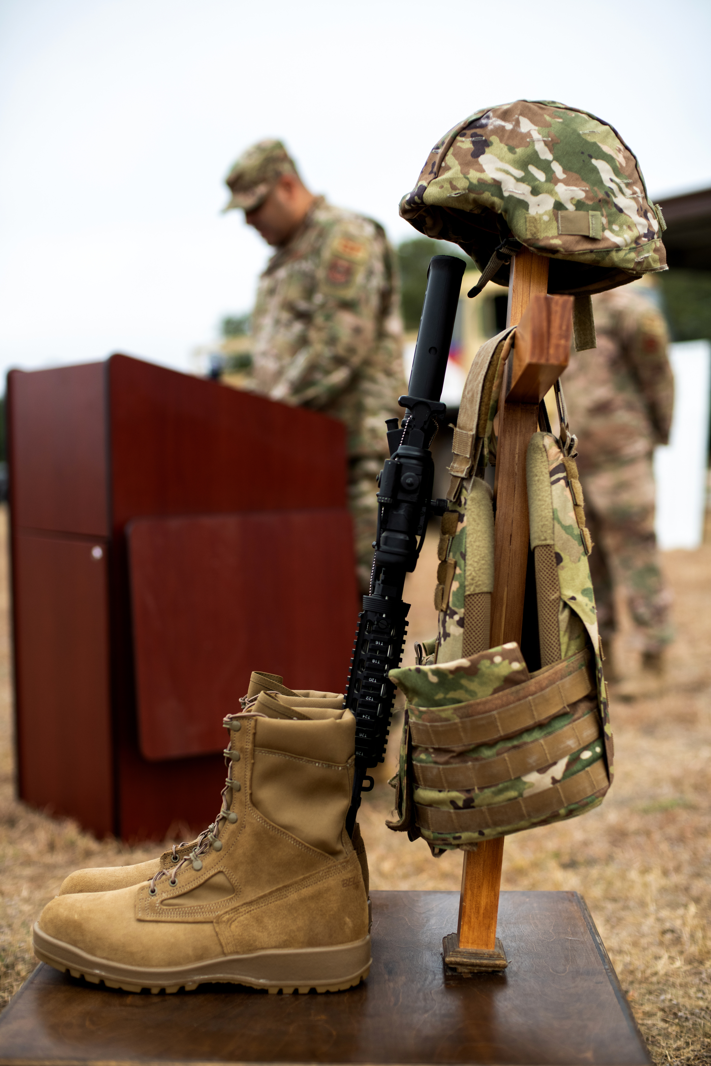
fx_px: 1481
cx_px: 356
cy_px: 533
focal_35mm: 50
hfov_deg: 27.0
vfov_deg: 39.6
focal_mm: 50
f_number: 2.8
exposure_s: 1/2500
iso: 400
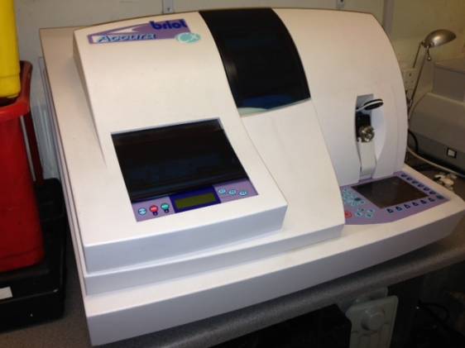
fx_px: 443
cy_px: 174
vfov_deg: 42.9
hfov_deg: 55.4
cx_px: 232
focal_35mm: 33
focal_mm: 4.13
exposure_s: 1/20
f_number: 2.4
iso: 50
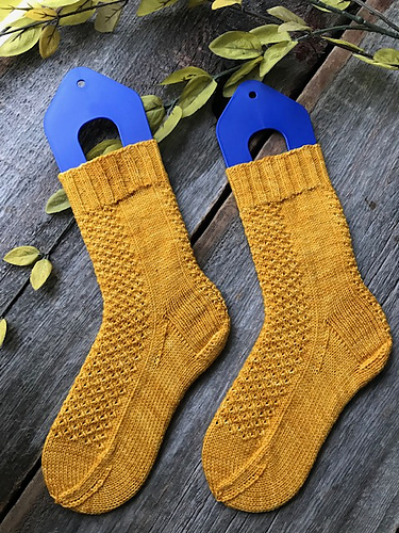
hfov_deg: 49.7
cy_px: 266
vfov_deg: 63.4
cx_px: 200
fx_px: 430
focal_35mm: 28
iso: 40
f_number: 1.8
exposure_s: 1/24
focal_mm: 3.99
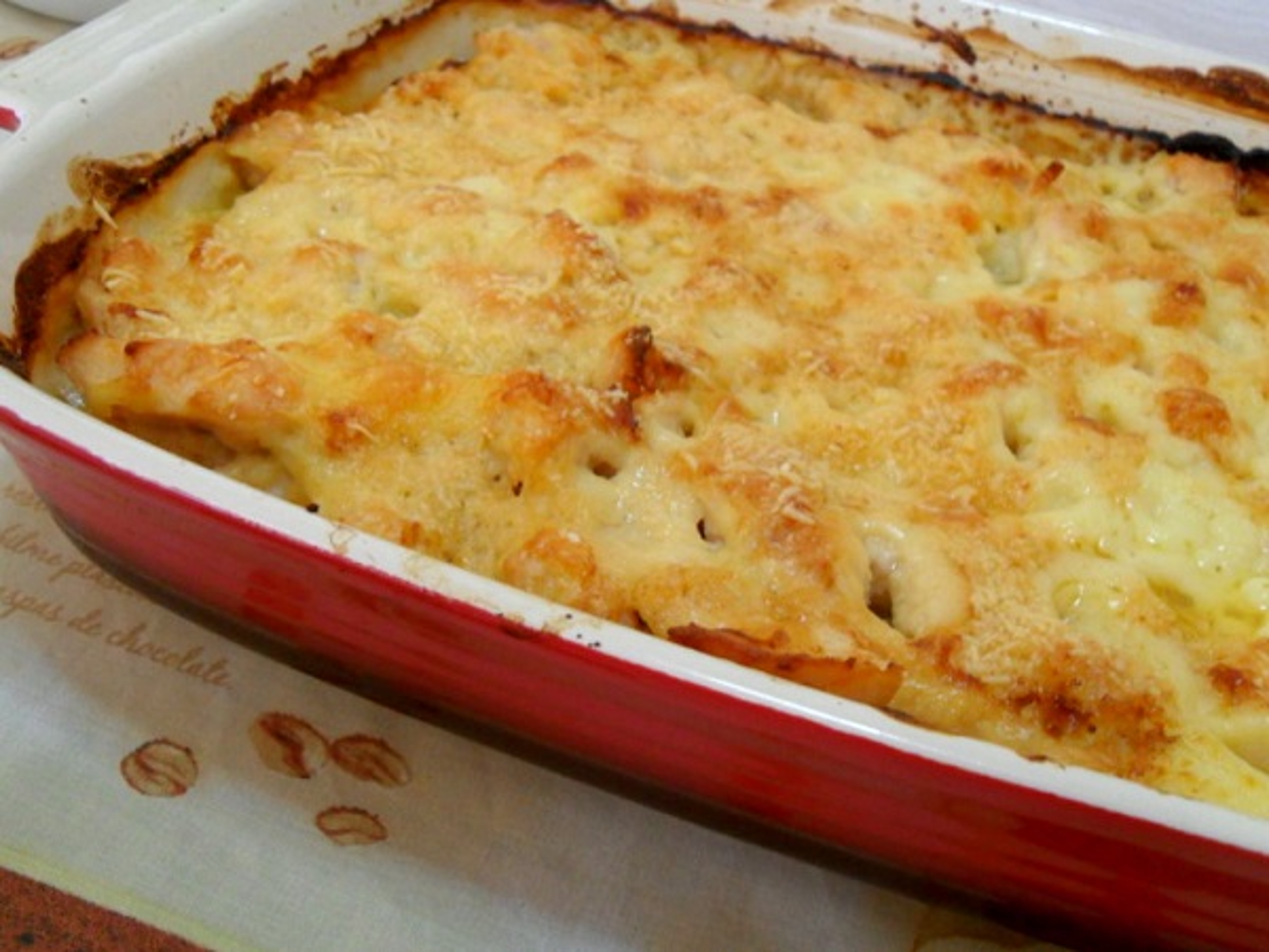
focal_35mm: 35
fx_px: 1283
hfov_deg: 52.6
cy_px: 476
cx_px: 634
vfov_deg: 40.7
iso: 200
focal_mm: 6.2
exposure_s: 1/10
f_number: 2.8
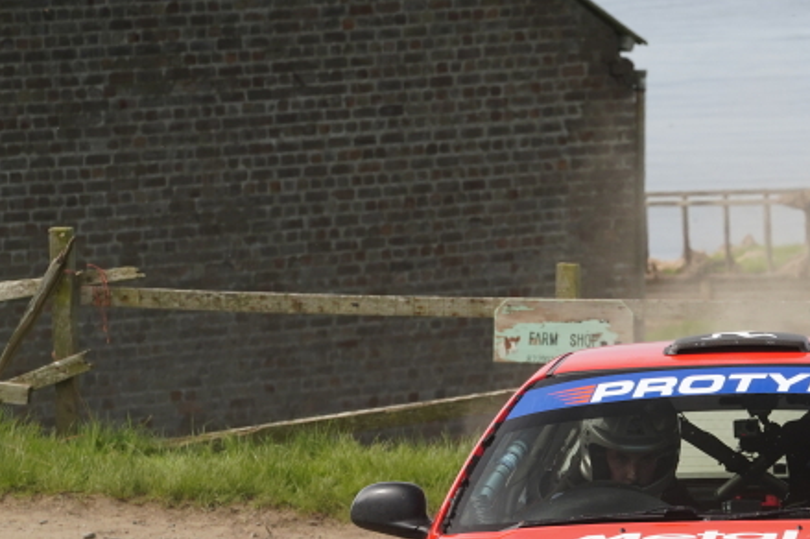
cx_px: 709
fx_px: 8813
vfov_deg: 3.5
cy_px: 484
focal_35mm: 392
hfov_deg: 5.3
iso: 800
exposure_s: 1/400
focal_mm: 191
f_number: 11
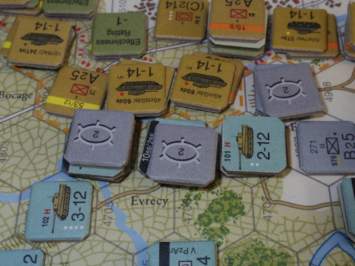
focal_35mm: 54
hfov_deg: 35.5
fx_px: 554
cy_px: 126
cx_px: 192
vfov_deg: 27.0
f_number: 7.1
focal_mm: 8.5
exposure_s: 1/20
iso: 125
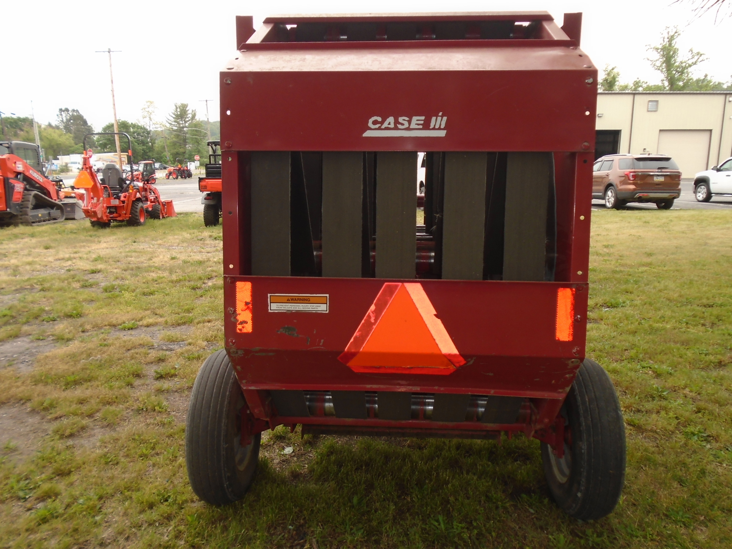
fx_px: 550
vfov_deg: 53.1
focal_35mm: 26
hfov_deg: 67.3
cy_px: 274
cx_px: 366
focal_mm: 4.6
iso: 100
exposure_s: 1/200
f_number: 3.2
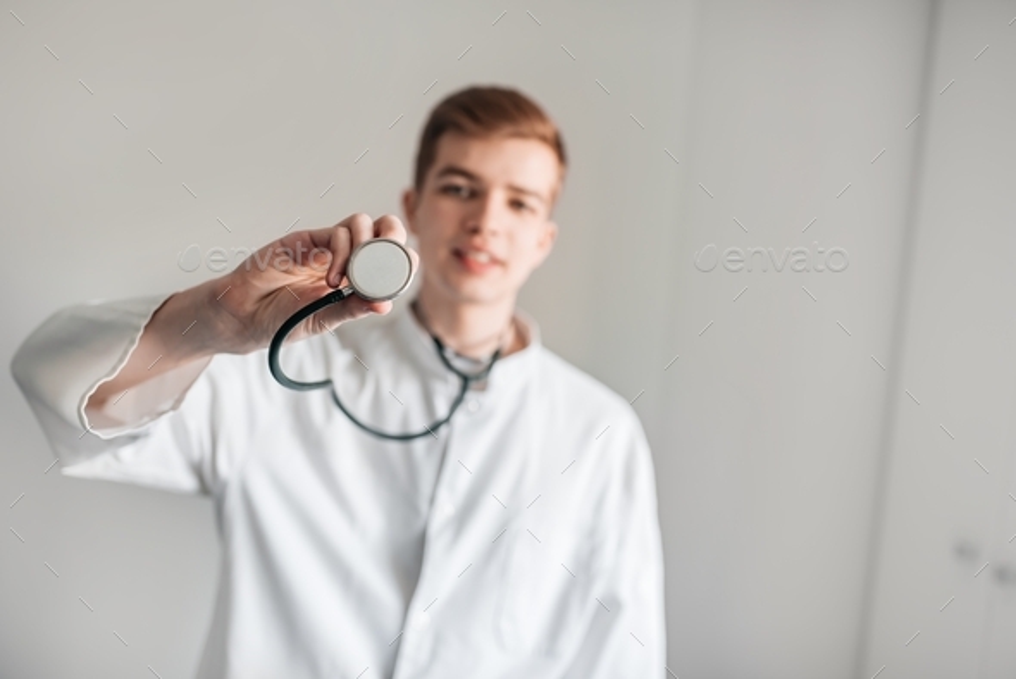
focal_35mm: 35
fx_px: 988
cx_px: 508
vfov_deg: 37.9
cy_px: 340
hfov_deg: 54.4
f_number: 2.2
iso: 200
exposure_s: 1/100
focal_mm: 35
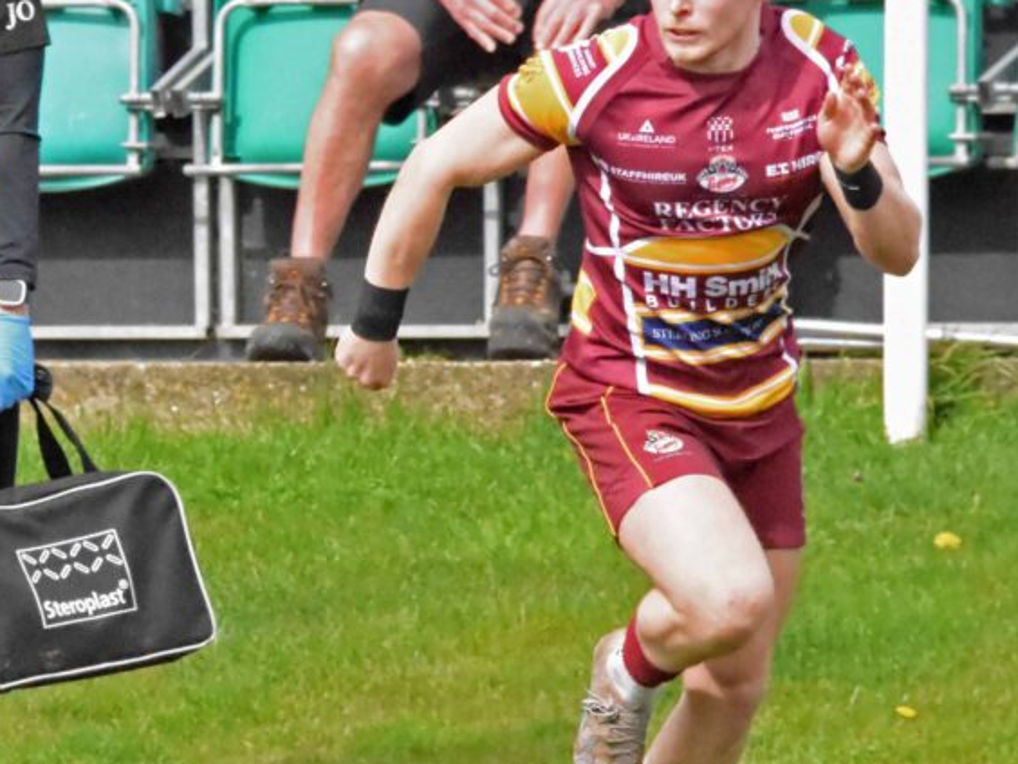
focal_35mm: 1727
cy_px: 300
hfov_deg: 1.1
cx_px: -222
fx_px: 50788
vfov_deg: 0.9
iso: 16000
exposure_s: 1/6400
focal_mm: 440
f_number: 13
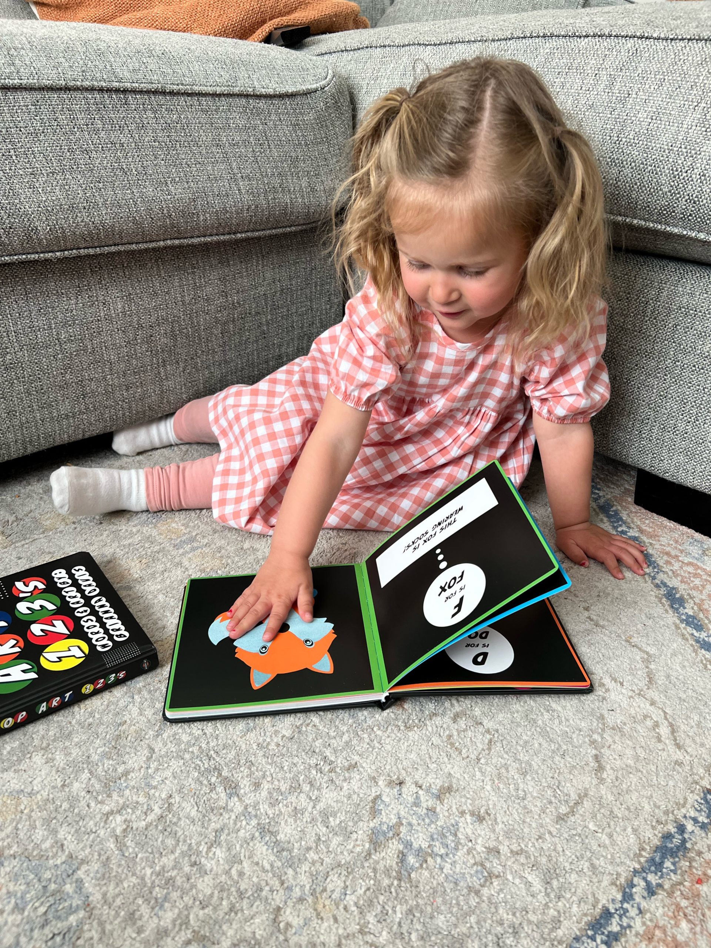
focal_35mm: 26
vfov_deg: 67.3
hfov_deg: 53.1
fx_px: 712
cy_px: 474
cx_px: 356
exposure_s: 1/120
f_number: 1.5
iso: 100
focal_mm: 5.7
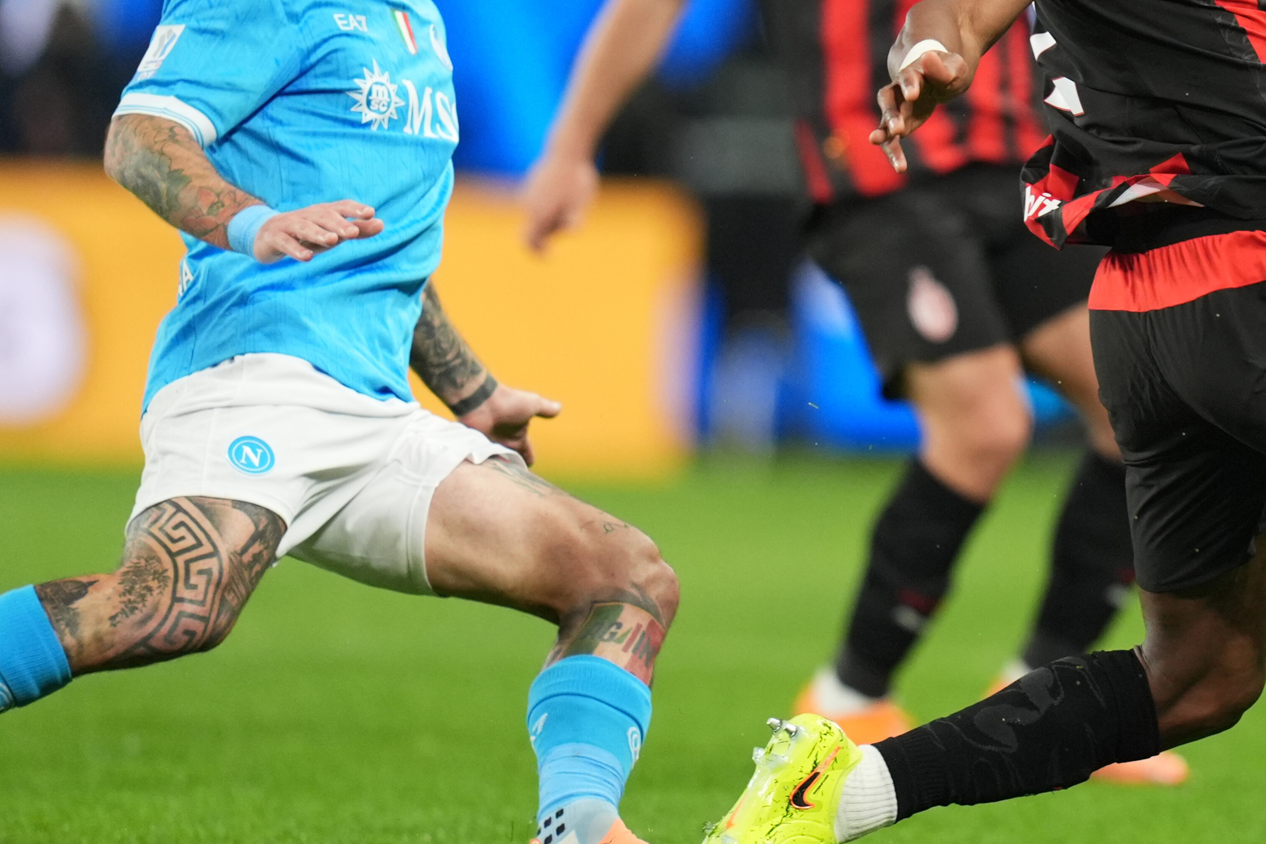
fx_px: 28029
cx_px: 1082
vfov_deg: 1.7
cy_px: 269
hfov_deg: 2.6
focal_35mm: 797
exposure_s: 1/1600
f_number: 3.2
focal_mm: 400
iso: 2000
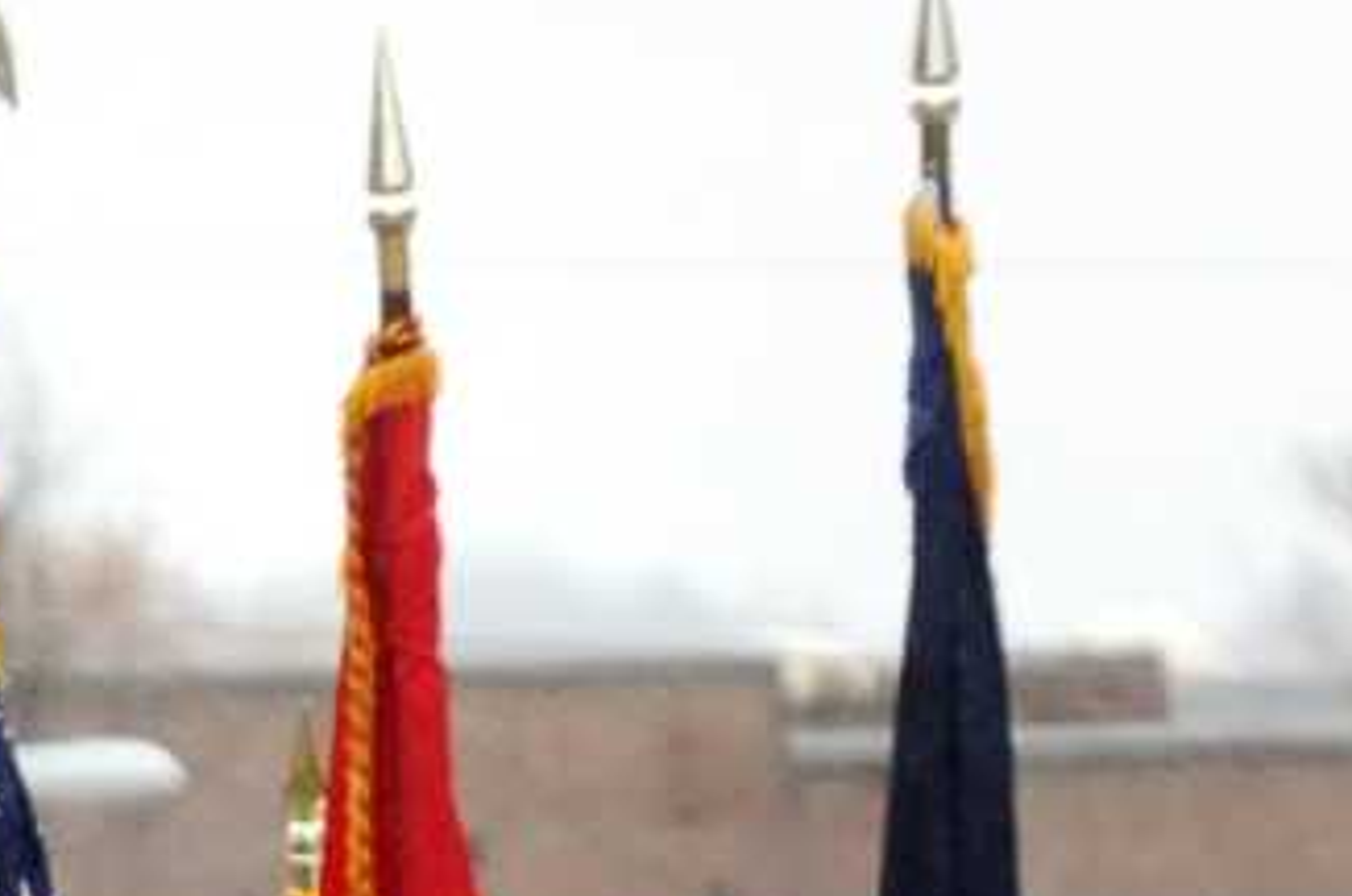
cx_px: -1721
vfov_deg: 1.1
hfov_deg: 1.7
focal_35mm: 1225
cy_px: 2713
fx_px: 45915
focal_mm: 130
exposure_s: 1/2000
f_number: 4
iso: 1000
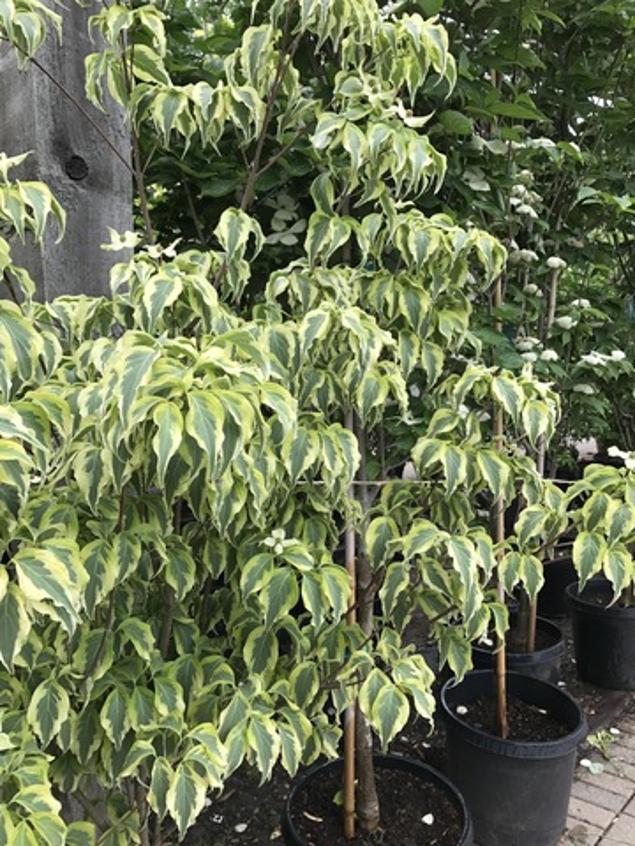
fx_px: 685
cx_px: 318
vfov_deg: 63.4
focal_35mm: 28
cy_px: 423
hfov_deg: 49.7
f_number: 1.8
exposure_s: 1/570
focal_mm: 3.99
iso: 20
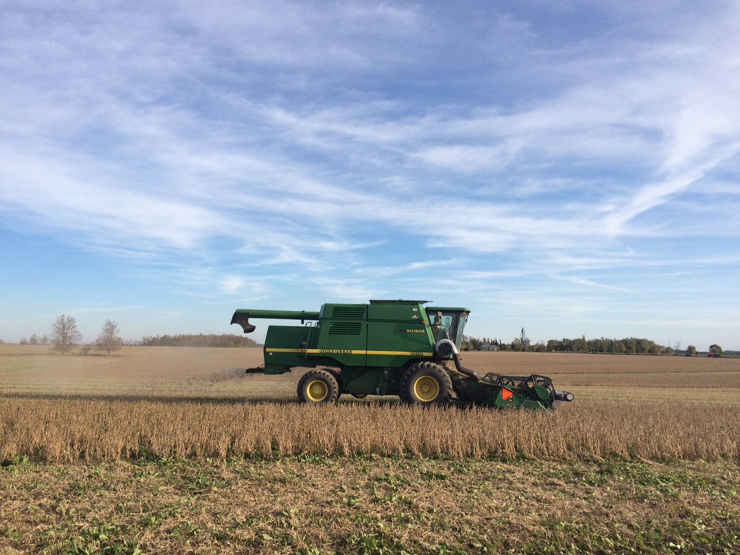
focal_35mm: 29
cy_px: 278
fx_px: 620
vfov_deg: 48.2
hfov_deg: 61.7
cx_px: 370
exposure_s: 1/1642
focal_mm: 4.15
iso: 32
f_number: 2.2
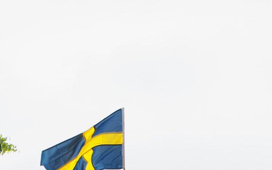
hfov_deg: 6.6
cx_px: -33
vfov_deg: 4.1
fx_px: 2351
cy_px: 70
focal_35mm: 317
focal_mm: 78
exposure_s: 1/250
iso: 200
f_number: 8
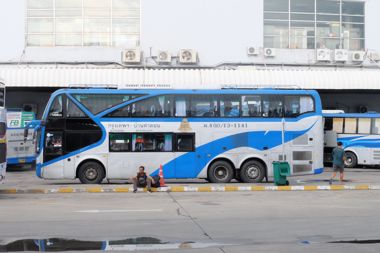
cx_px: 190
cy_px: 126
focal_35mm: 63
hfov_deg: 31.9
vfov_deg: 21.6
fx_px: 665
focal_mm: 41.8
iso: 6400
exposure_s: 1/210
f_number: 22
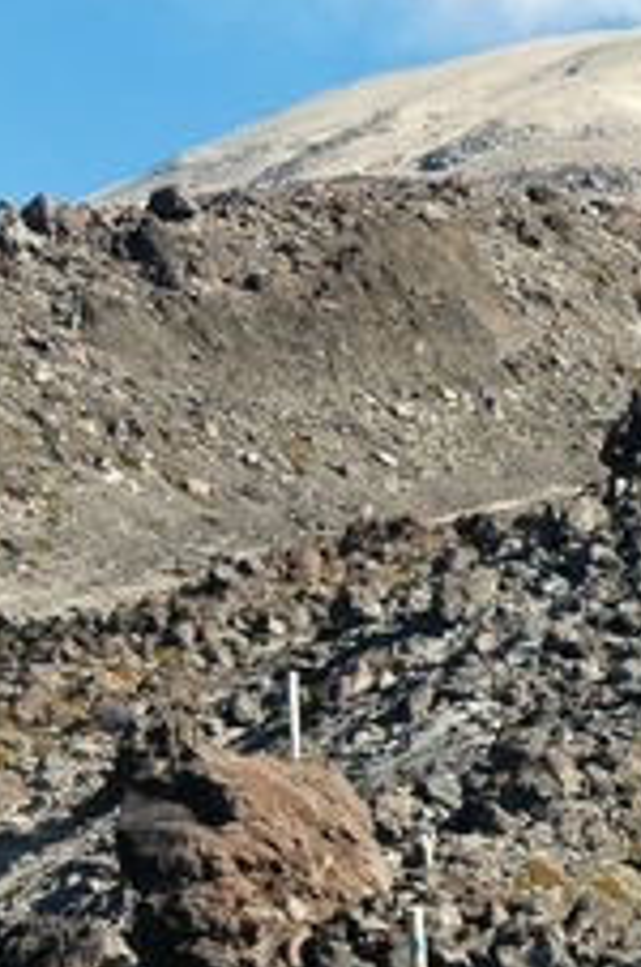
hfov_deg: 4.3
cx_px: 596
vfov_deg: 6.5
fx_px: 8546
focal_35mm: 319
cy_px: 689
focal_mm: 80
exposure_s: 1/250
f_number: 10
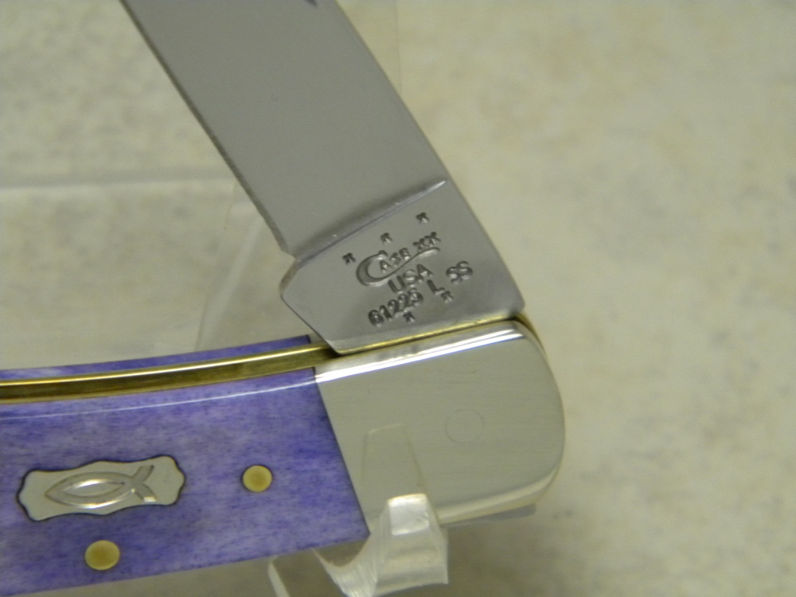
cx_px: 398
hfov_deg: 10.8
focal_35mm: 183
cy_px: 298
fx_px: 4208
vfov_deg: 8.1
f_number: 5.2
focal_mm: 33.1
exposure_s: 1/21.8
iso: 400
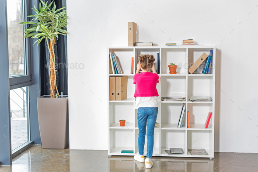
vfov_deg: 27.0
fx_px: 358
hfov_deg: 39.6
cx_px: 129
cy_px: 86
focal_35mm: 50
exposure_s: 1/60
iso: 500
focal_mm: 50
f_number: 3.2
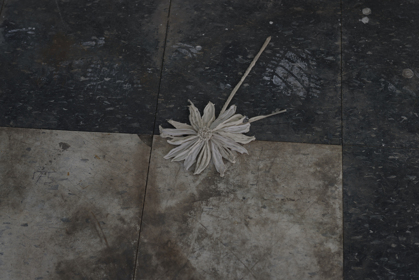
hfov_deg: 33.4
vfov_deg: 22.6
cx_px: 210
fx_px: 699
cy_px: 140
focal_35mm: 60
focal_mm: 60
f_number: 4
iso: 100
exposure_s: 1/3
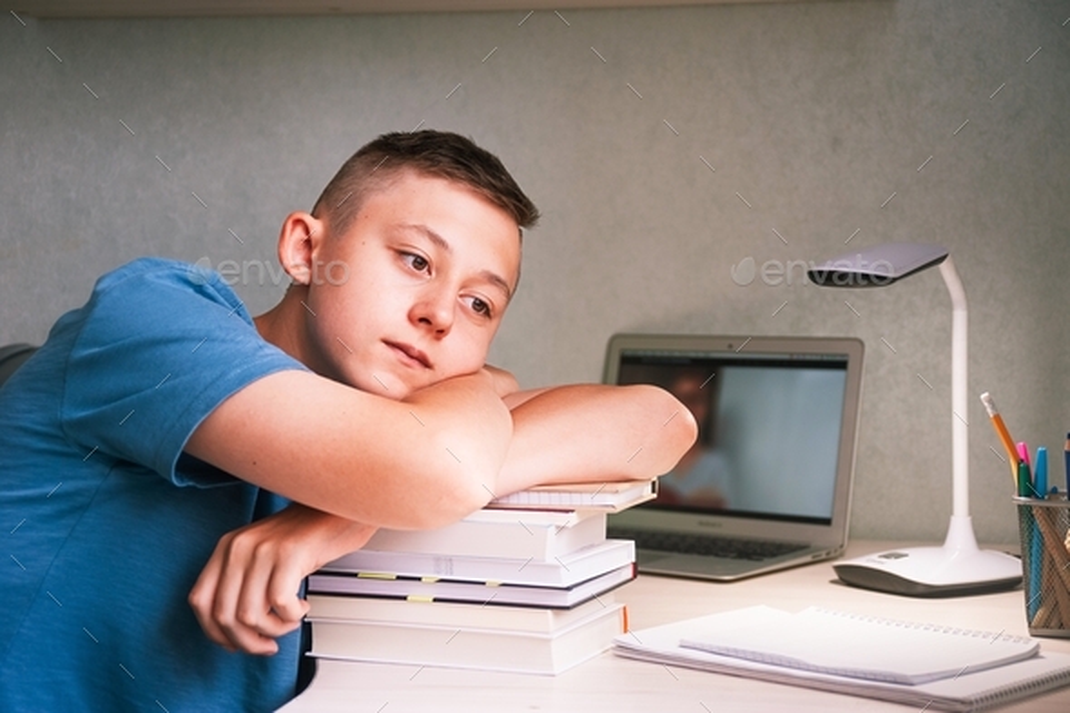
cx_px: 535
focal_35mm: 66
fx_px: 1961
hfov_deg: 30.5
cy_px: 356
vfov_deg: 20.6
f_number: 4.2
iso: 800
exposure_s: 1/100
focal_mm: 66
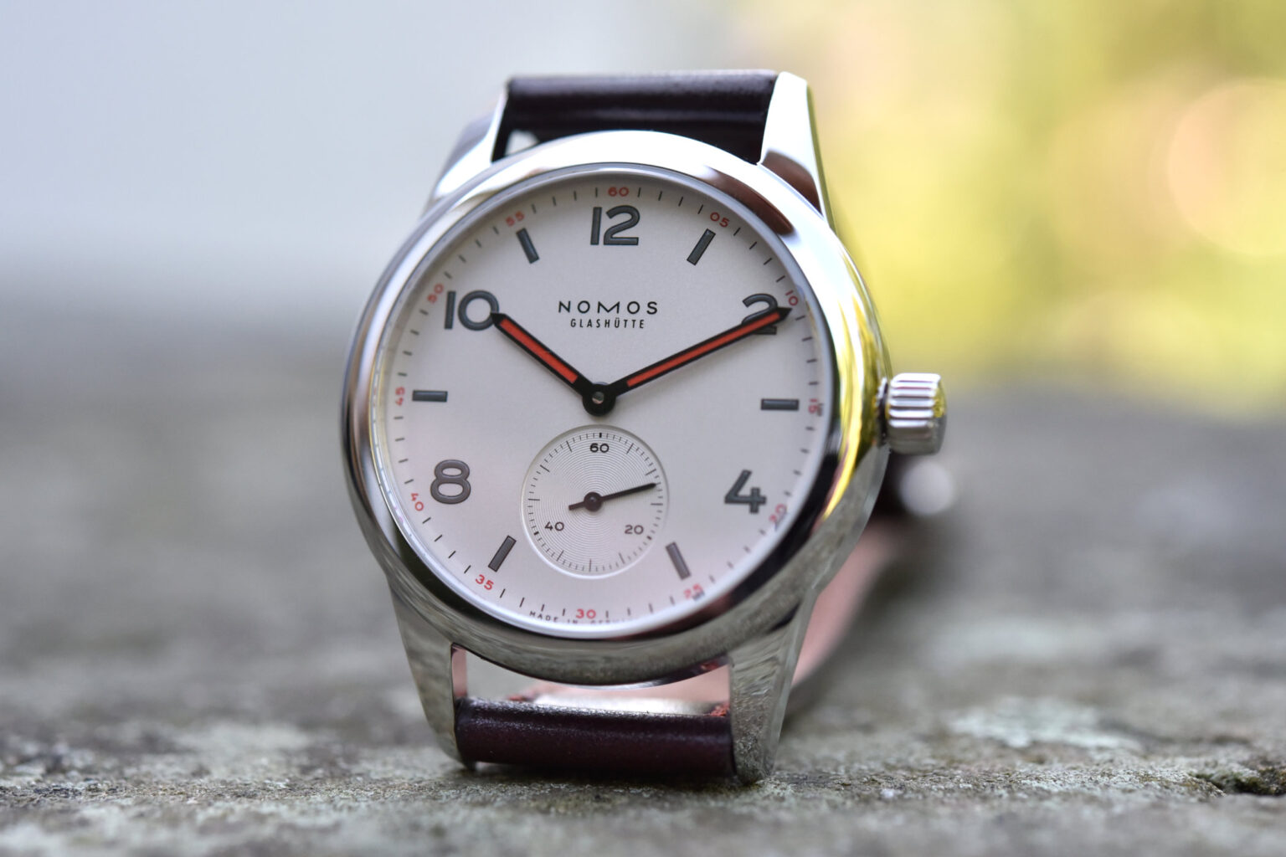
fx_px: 2143
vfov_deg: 22.6
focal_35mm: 60
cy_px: 428
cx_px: 643
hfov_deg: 33.4
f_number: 5.6
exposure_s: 1/1000
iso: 2000
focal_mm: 60
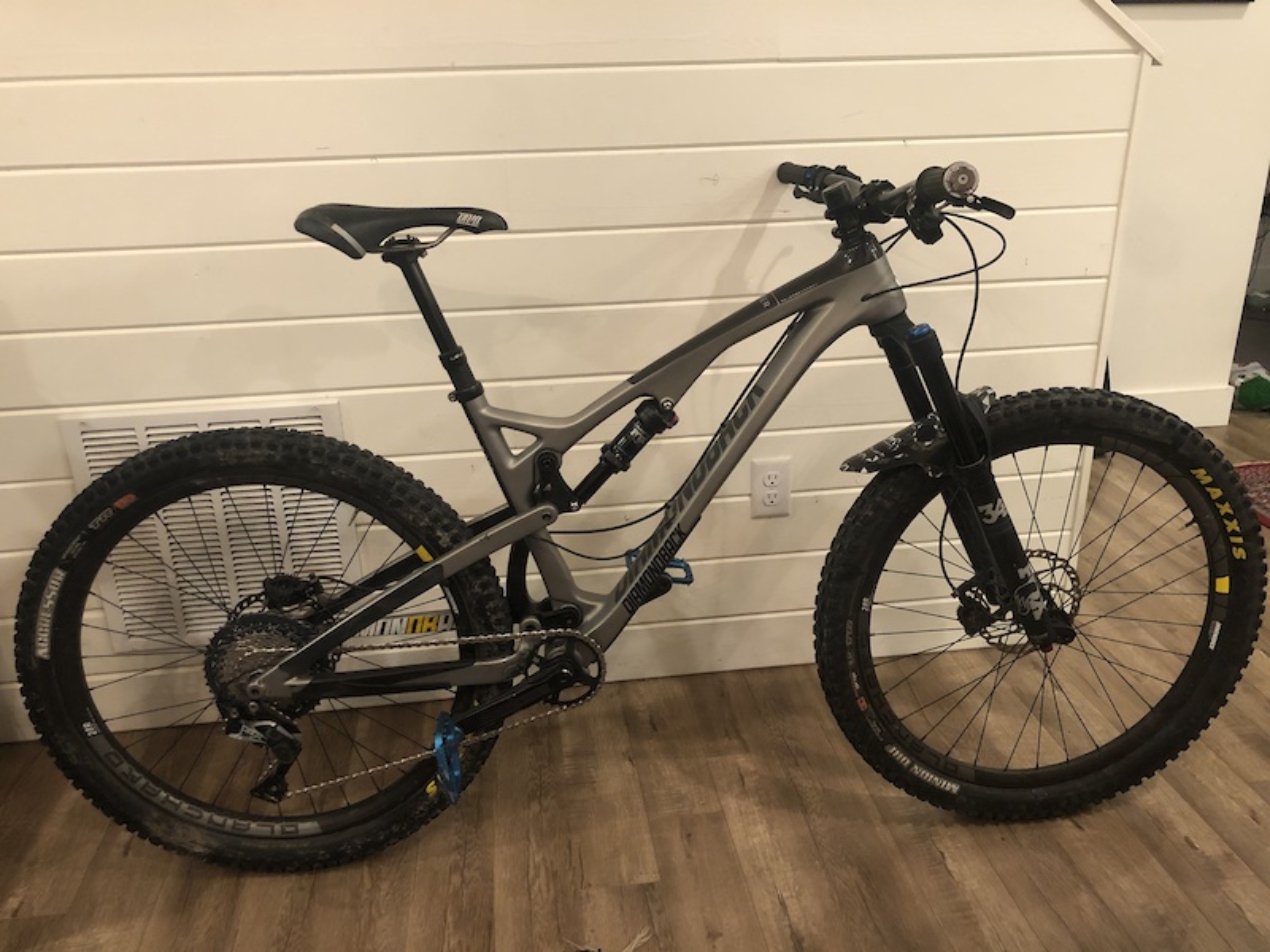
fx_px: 1027
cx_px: 635
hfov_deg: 63.4
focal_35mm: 28
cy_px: 476
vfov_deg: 49.7
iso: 100
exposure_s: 1/12
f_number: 1.8
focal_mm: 4
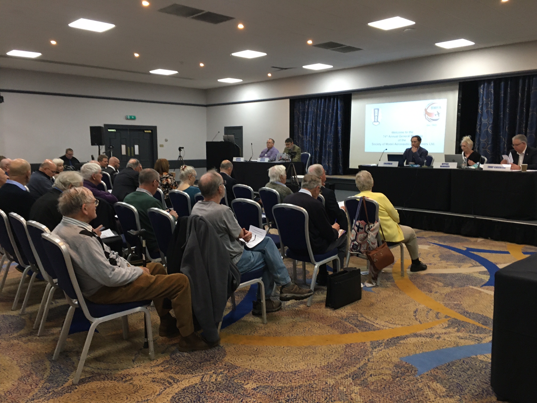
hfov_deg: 61.7
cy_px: 202
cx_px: 268
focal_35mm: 29
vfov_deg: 48.2
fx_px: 450
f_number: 2.2
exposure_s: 1/33
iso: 160
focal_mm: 4.15
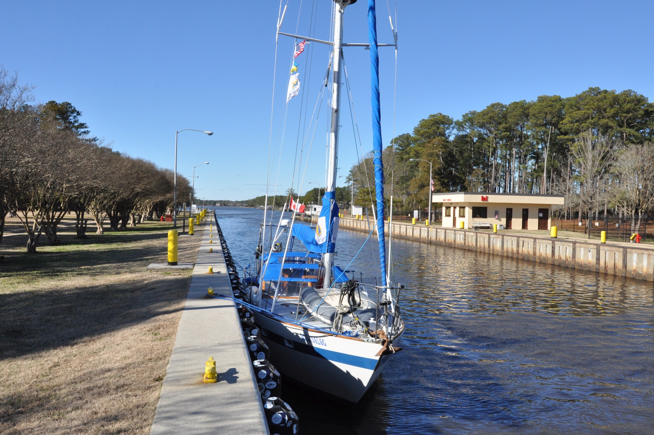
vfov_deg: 43.5
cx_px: 327
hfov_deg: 62.0
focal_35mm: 30
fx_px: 544
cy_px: 218
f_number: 13
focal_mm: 20
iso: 640
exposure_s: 1/640
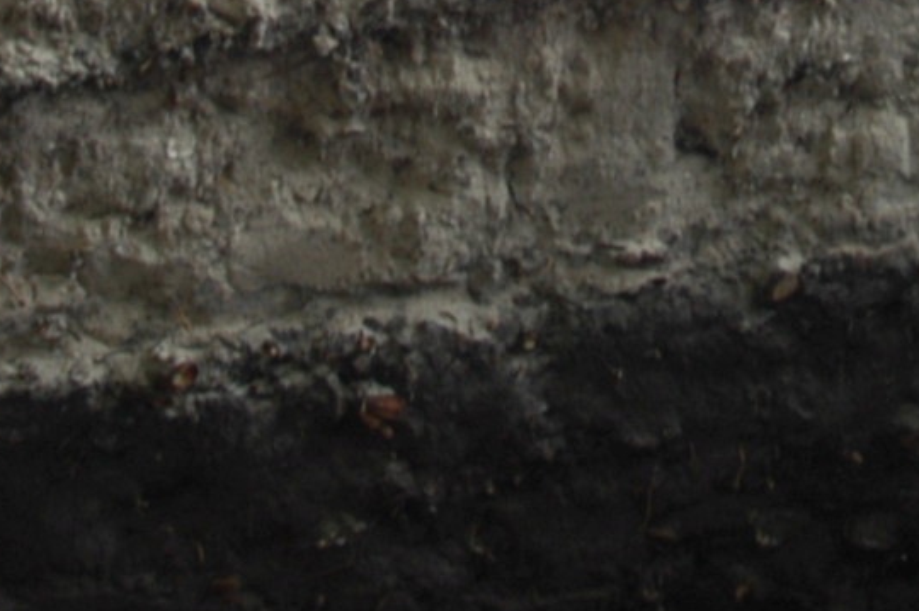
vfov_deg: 7.9
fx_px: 4259
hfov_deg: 12.2
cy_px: -473
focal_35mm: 167
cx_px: 819
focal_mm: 20
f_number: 5.6
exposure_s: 1/125
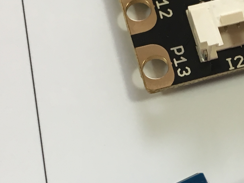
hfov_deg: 20.0
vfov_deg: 15.5
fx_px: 670
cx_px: 247
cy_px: 130
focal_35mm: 95
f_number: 2.2
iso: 50
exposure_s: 1/30
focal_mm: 4.15
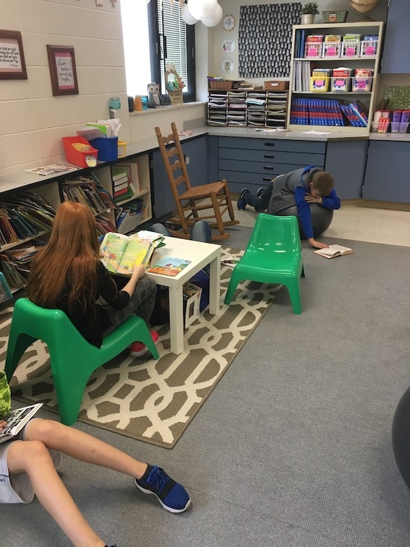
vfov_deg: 61.7
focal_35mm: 29
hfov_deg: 48.2
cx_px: 205
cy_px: 274
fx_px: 458
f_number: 2.2
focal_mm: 4.15
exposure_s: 1/30
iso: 100
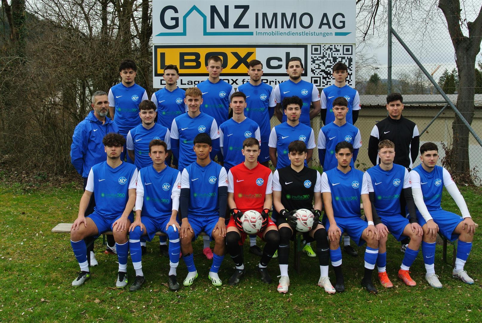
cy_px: 162
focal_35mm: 35
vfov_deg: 38.0
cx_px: 241
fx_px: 469
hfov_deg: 54.4
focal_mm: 13
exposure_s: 1/250
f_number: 4
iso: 200
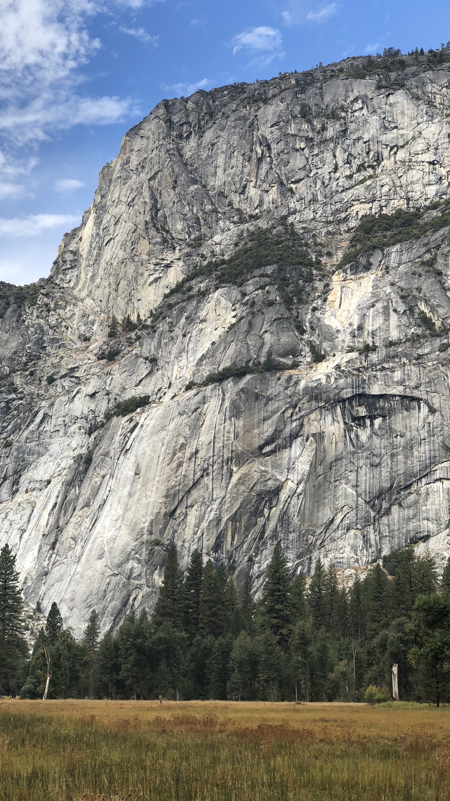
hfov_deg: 21.1
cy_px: 400
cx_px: 185
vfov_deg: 36.6
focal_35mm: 57
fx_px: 1209
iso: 16
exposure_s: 1/592
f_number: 2.4
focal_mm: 6
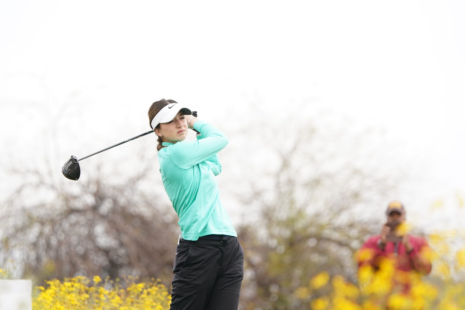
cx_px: 232
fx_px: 4973
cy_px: 155
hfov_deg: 5.4
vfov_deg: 3.6
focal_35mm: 385
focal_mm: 385
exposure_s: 1/2000
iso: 1250
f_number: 6.3
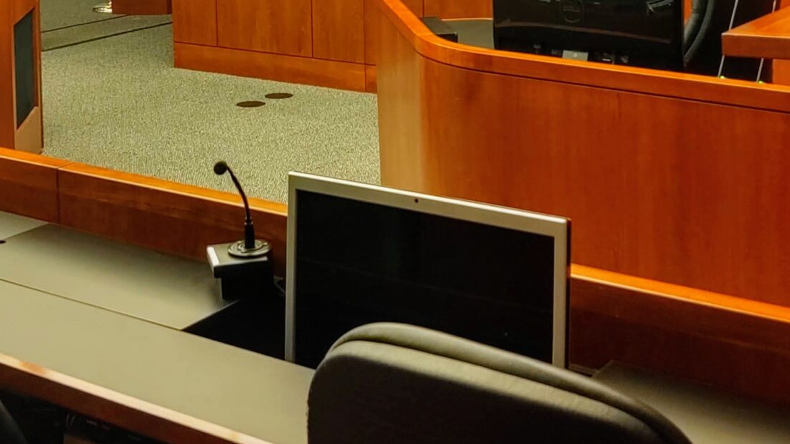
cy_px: -56
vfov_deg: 17.1
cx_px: 310
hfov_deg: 30.9
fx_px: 1425
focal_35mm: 68
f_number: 1.7
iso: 144
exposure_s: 1/60
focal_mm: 4.75
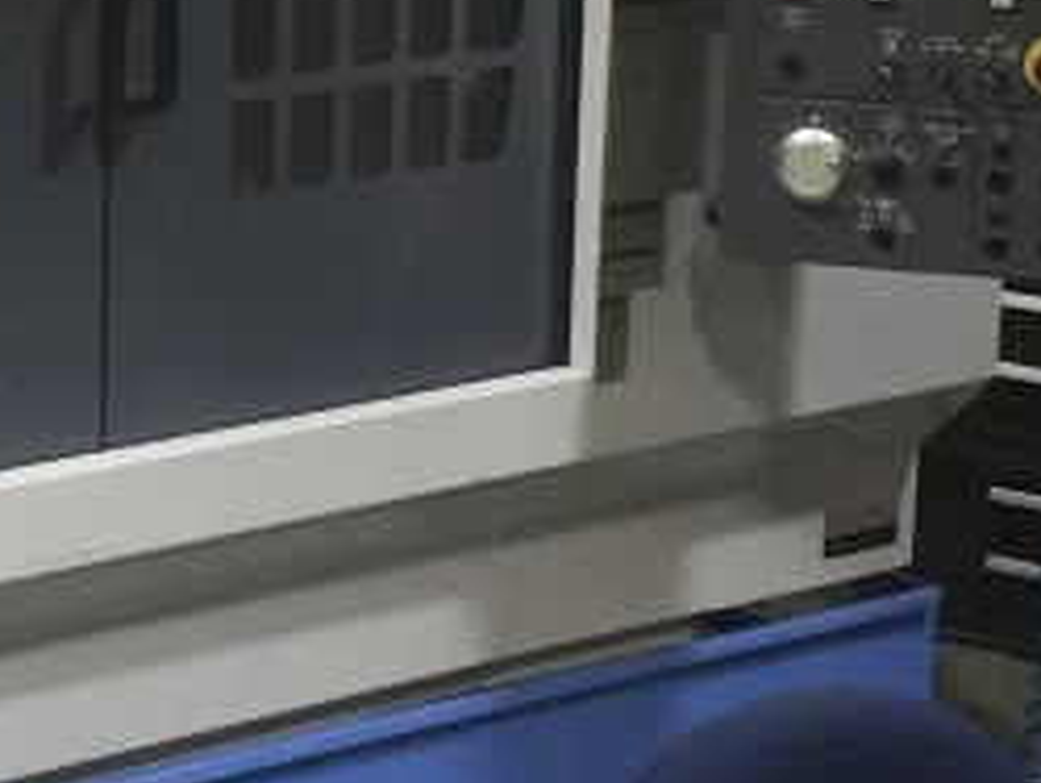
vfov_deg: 12.7
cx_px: -92
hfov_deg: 16.5
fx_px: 3492
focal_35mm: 116
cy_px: 129
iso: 50
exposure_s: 1/30
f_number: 2.2
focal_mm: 4.15
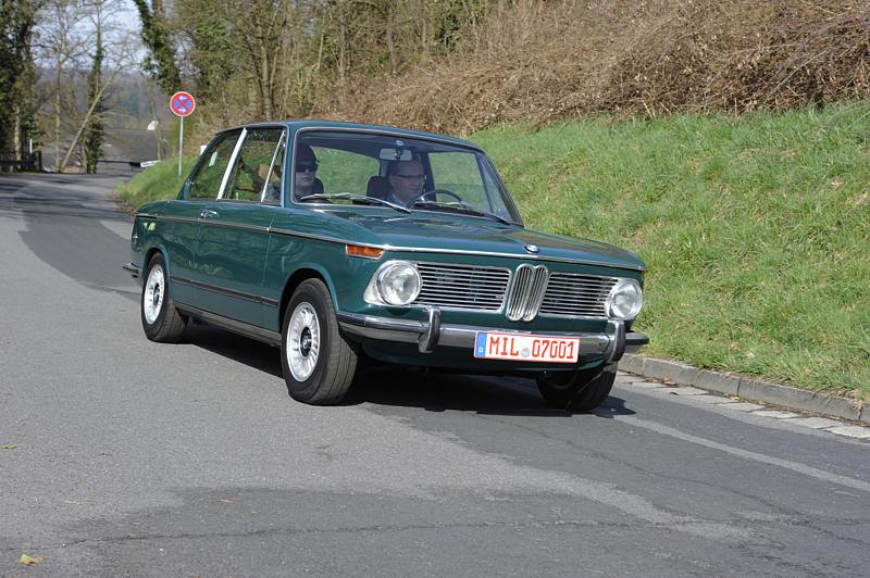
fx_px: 1497
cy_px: 289
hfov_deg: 32.4
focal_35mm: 62
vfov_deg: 21.9
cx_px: 435
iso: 320
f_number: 10
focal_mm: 62
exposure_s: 1/320
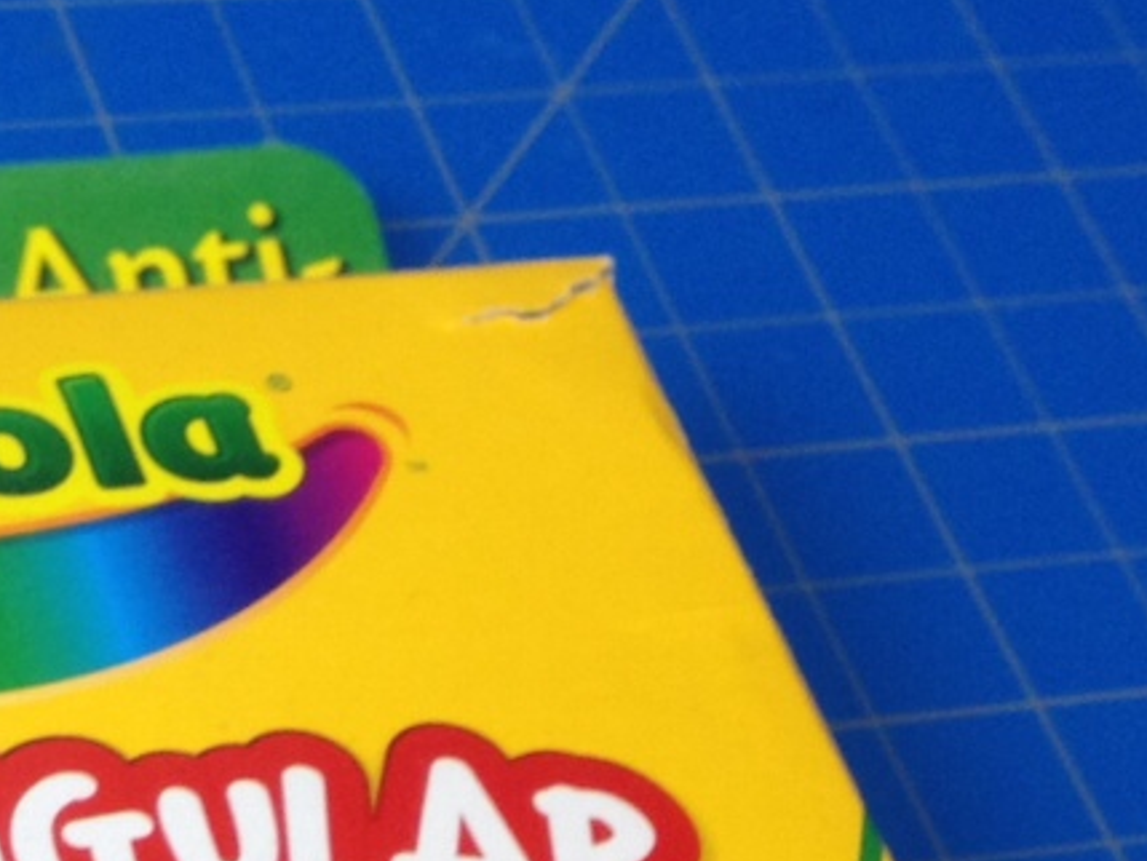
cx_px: -222
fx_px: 4408
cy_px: 1187
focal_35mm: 133
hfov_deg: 14.4
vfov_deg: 10.8
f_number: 2.4
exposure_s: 1/30
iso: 64
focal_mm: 4.28
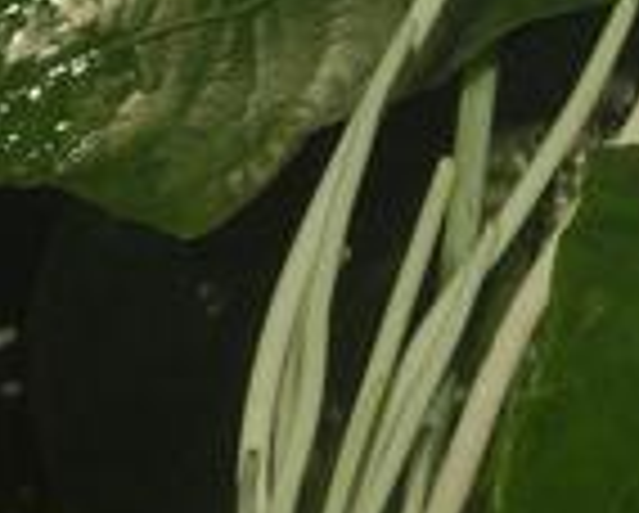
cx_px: 828
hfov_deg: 4.2
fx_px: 8598
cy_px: 729
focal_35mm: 454
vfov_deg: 3.4
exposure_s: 1/180
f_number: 22
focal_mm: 92
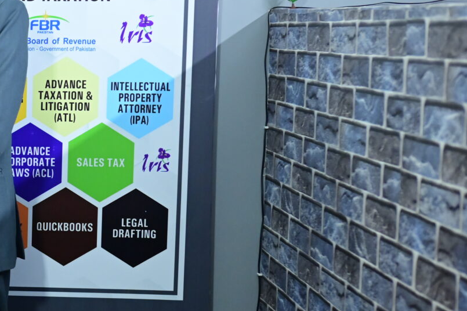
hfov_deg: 21.1
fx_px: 1154
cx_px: -116
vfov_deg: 15.3
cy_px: 146
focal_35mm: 89
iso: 3200
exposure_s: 1/160
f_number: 2.5
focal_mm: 35
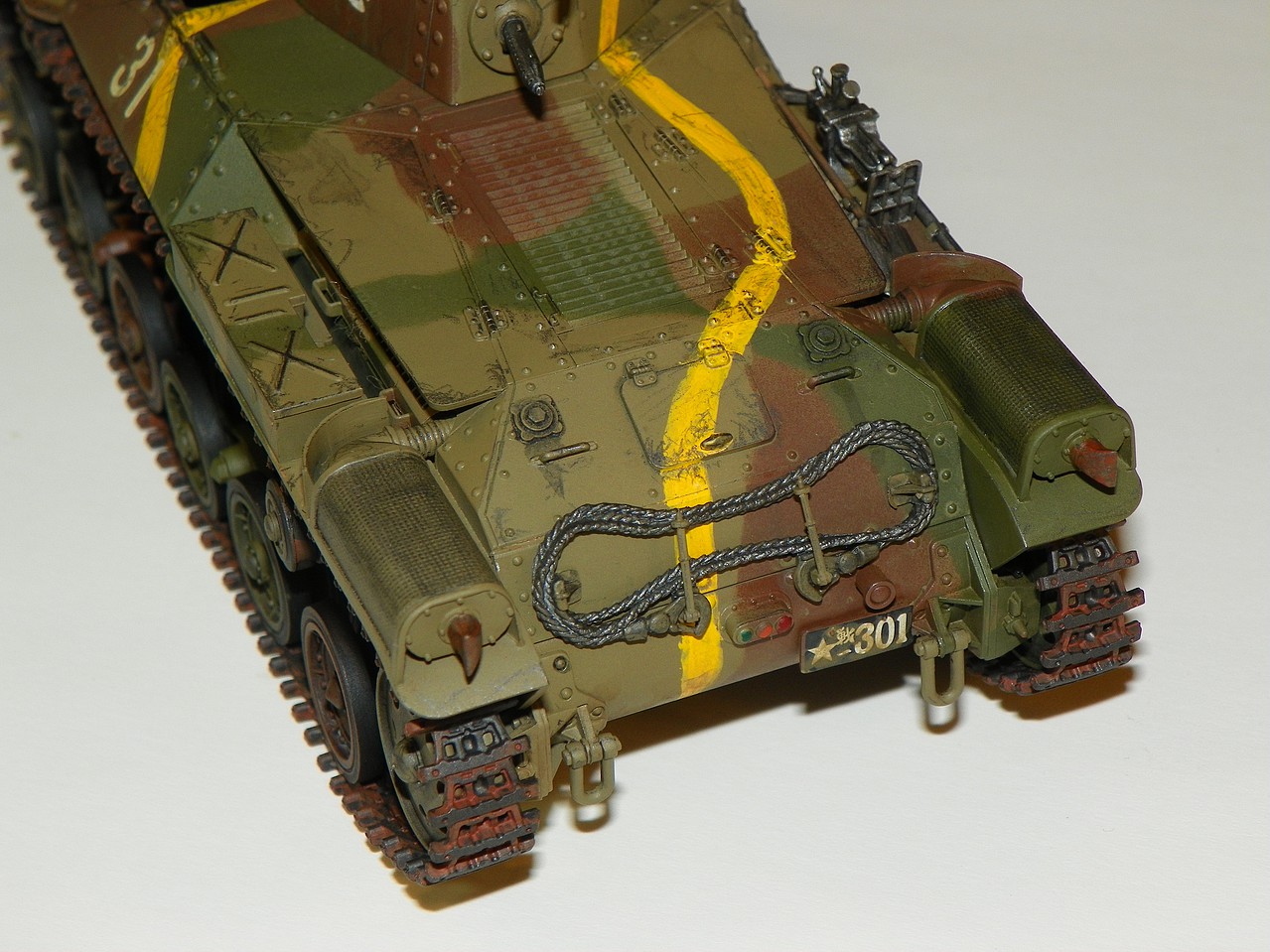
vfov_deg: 16.1
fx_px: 3375
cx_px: 635
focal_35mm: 92
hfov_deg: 21.3
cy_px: 476
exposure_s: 1/125
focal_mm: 16.4
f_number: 4
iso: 64
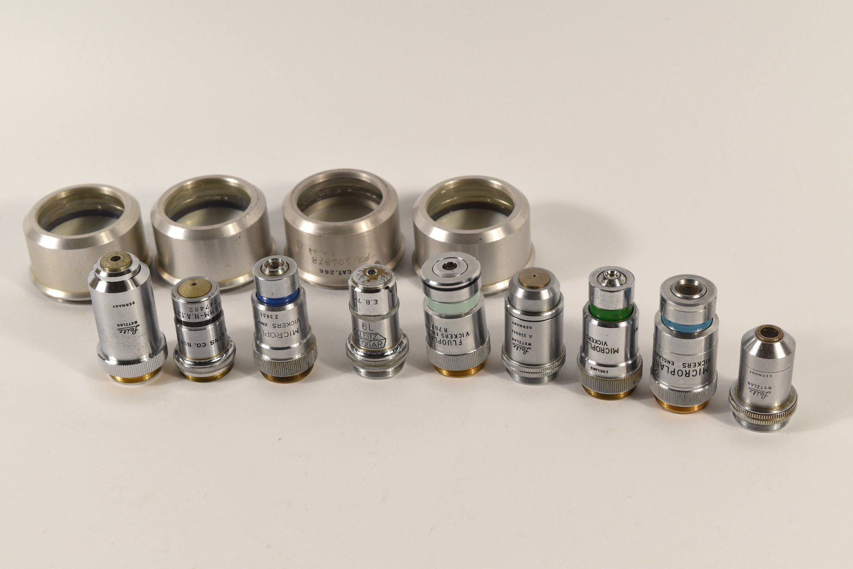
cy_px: 284
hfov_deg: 29.2
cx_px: 426
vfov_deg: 19.7
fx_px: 1635
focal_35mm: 69
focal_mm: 46
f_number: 8
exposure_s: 1/160
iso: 400
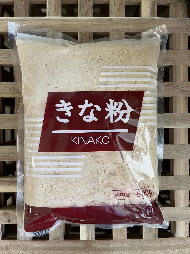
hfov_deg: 53.1
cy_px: 127
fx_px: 190
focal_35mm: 26
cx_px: 95
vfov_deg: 67.3
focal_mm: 5.1
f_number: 1.6
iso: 125
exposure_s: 1/71
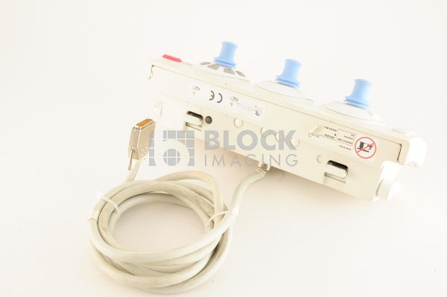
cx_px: 224
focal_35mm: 50
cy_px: 148
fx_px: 620
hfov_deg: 39.6
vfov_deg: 26.9
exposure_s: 1/125
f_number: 13
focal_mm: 50
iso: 1600
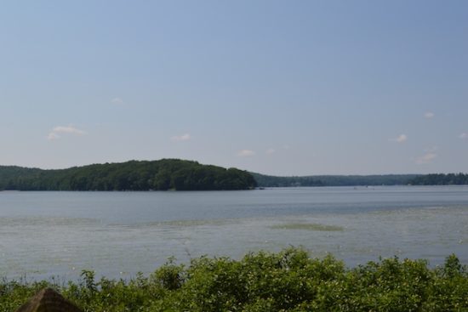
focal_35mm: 48
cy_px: 156
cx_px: 234
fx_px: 624
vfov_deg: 28.1
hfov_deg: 41.1
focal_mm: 32
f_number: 11
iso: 280
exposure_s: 1/500
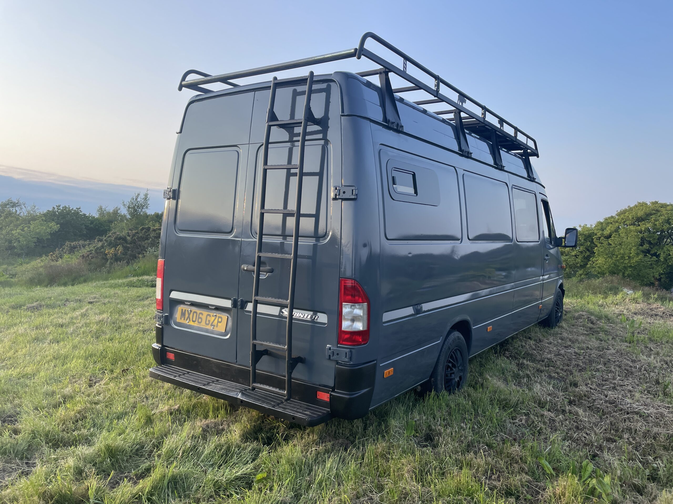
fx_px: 505
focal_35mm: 26
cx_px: 336
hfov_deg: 67.3
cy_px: 252
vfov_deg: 53.1
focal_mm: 4.2
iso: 32
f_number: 1.6
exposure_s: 1/707
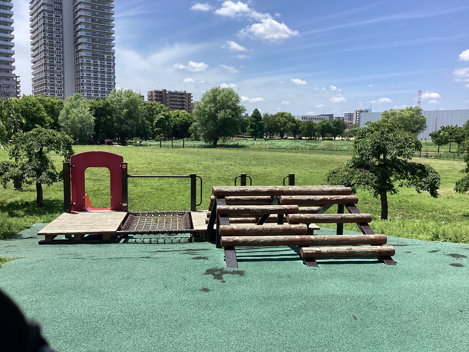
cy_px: 176
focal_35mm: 31
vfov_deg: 45.4
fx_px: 420
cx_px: 234
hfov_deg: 58.4
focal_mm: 3.3
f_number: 2.4
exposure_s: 1/1359
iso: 25
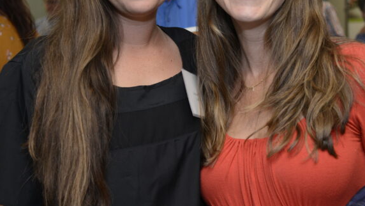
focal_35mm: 75
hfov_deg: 28.2
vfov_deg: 16.0
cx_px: 214
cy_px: 34
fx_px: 726
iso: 640
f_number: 4
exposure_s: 1/125
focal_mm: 40
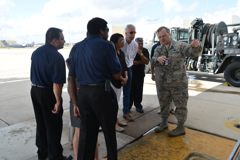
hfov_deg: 63.6
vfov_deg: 45.0
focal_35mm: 29
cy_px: 80
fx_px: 193
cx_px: 120
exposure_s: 1/250
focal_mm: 29
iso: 200
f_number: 8
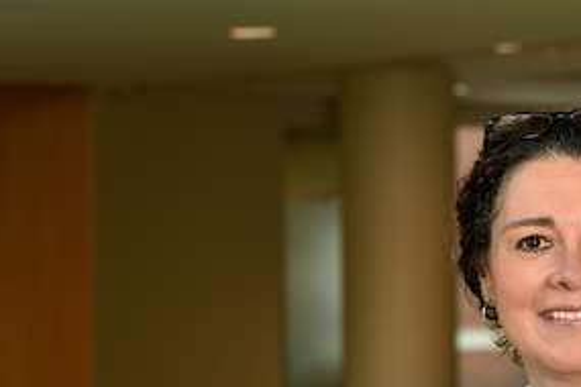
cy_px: 356
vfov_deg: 7.6
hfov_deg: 11.4
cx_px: 530
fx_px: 2889
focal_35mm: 179
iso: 200
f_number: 5.6
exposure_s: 1/60
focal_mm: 85
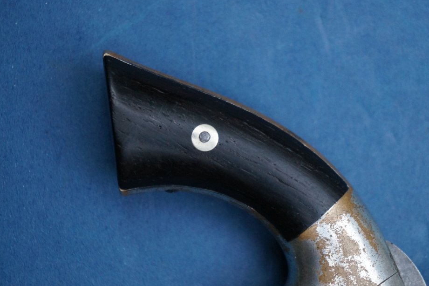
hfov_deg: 22.7
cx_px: 226
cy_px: 137
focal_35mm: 90
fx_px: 1067
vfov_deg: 15.3
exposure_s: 1/100
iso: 1600
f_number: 5.6
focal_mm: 55
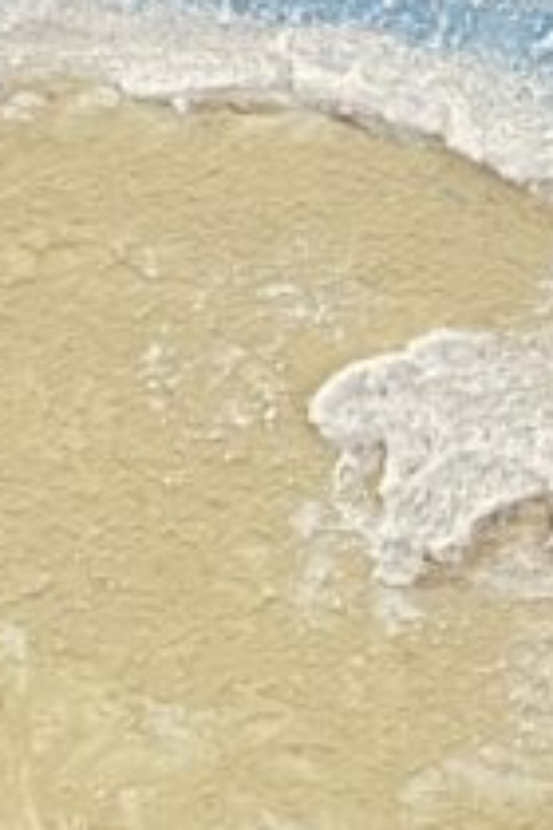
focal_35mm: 198
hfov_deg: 6.7
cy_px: -51
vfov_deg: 10.3
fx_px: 4562
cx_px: 1142
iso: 80
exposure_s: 1/60
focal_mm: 4.2
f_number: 1.6
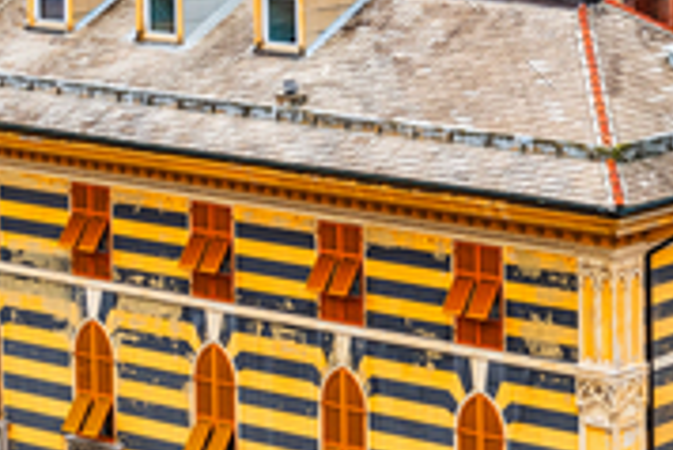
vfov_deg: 8.6
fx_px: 2975
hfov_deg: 12.6
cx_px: 786
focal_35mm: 159
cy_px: -55
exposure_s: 1/100
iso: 400
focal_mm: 48
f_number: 6.3
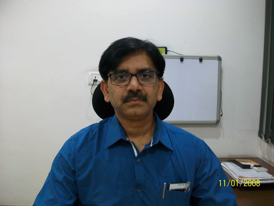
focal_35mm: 32
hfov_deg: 56.8
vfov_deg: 44.2
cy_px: 103
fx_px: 253
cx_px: 137
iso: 160
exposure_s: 1/10
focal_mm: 5.7
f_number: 2.8
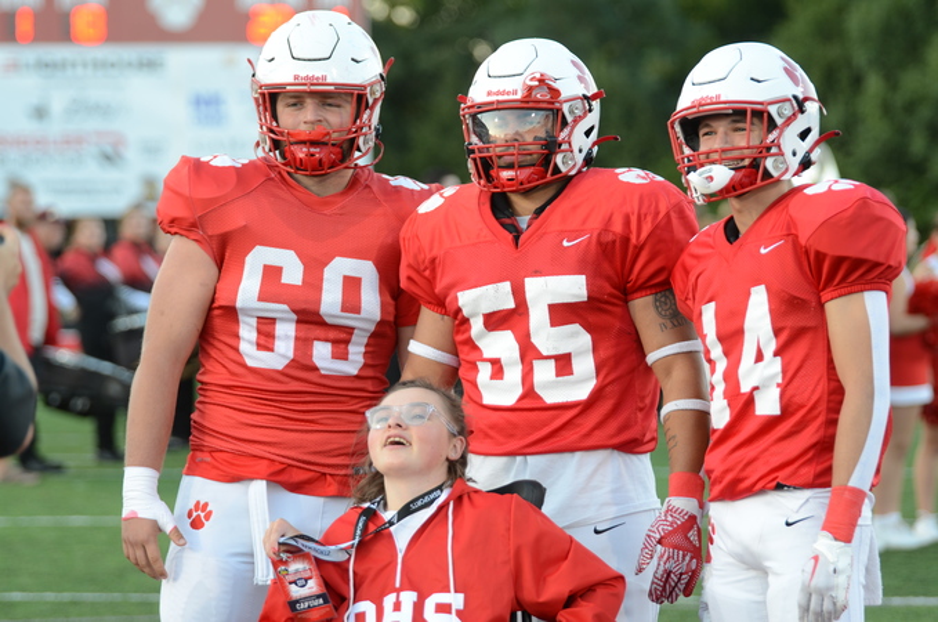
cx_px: 469
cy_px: 311
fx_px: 4369
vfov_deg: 8.1
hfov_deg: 12.3
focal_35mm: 168
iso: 100
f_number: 2.8
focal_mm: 112
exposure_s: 1/60
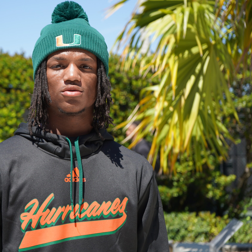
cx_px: 91
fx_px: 634
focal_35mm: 77
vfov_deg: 22.5
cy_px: 126
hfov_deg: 22.4
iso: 100
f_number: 5.6
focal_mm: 60
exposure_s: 1/320
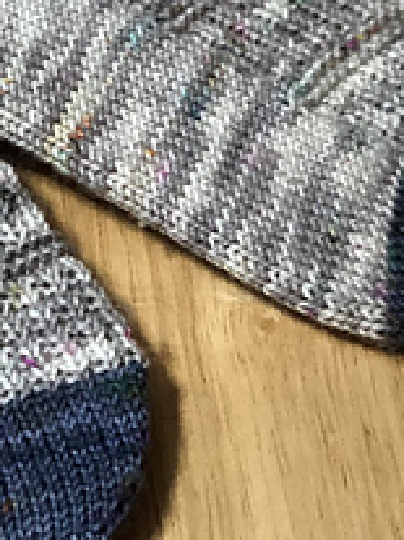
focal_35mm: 176
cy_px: 76
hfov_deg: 8.4
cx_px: 18
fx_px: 2742
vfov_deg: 11.2
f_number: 2.8
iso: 320
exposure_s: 1/30
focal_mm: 6.6
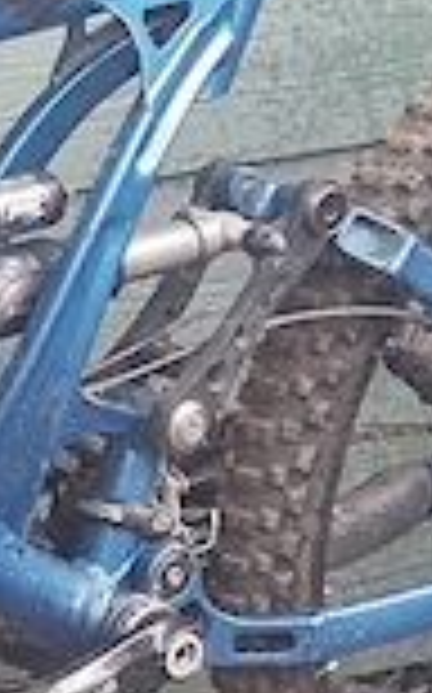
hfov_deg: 8.2
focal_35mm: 143
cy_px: 342
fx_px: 2699
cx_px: -693
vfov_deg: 14.6
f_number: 1.7
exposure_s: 1/50
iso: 64
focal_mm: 4.2
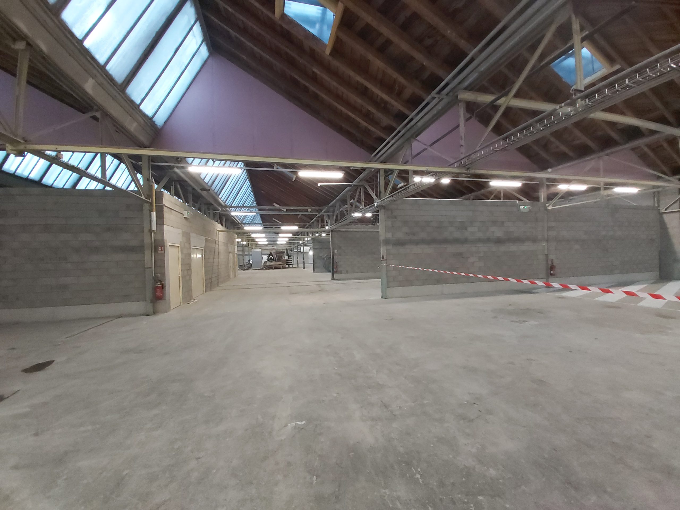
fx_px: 236
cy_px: 255
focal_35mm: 12
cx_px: 340
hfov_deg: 110.5
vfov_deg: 94.5
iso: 200
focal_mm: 1.42
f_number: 2.2
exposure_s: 1/33
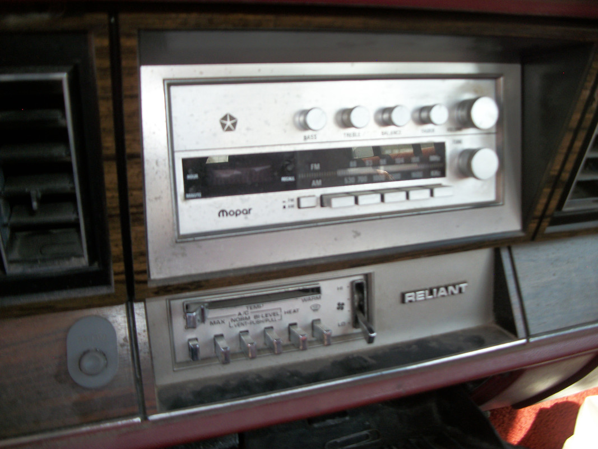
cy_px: 224
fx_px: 553
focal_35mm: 32
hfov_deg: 56.8
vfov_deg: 44.2
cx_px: 299
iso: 80
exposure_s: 1/125
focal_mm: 5.7
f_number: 2.9
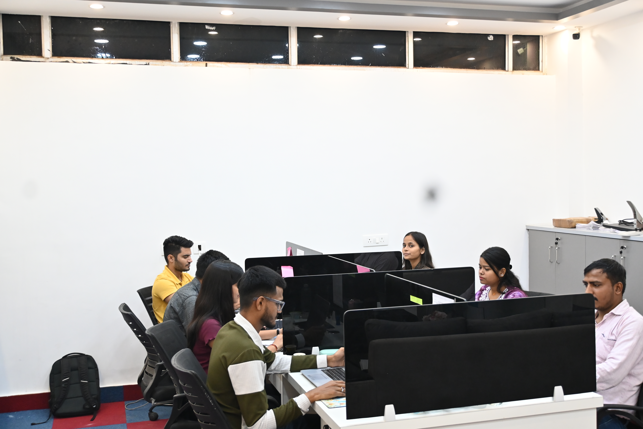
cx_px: 322
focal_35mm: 41
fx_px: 737
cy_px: 214
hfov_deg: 47.2
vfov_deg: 32.4
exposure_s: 1/125
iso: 1250
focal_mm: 27.5
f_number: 3.8
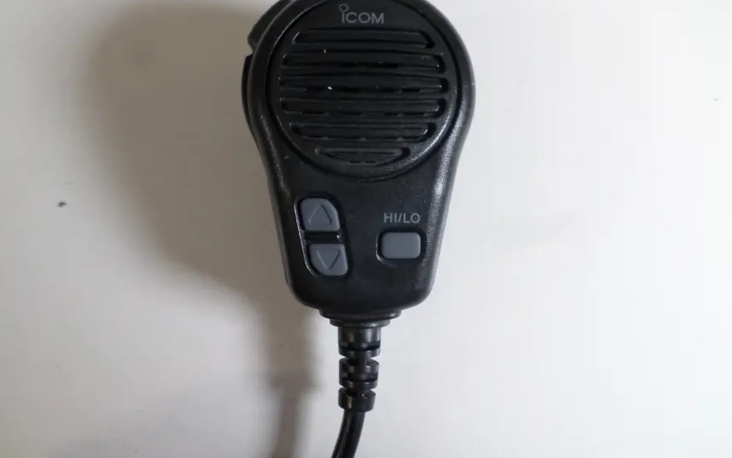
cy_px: 185
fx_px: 539
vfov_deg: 45.8
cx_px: 361
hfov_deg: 68.4
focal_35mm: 27
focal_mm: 4.5
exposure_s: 1/60
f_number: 2.5
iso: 80
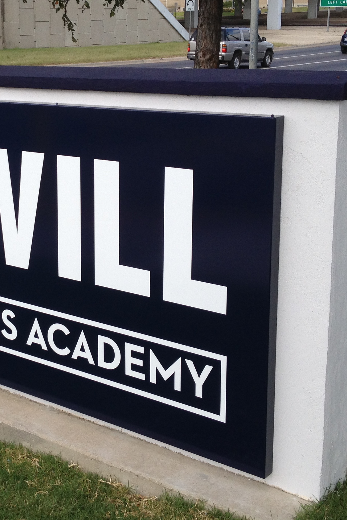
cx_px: 40
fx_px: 940
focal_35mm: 65
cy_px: 216
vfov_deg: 30.9
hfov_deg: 20.5
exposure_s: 1/876
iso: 64
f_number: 2.4
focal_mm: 4.28
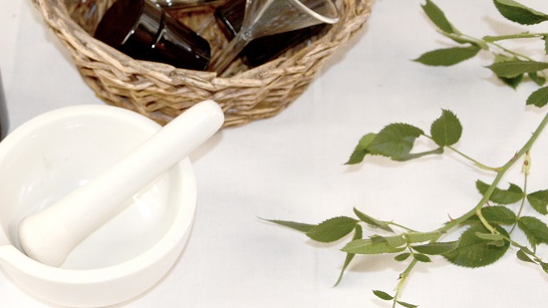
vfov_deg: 12.0
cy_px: 35
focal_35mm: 100
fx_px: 1452
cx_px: 104
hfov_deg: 21.1
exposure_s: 1/160
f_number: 6.3
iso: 500
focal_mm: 35
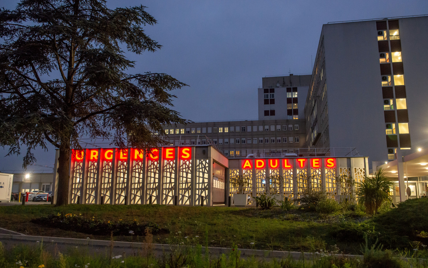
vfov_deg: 41.8
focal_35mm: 30
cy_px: 138
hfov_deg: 62.9
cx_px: 213
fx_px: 350
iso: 5000
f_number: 5
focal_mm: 29
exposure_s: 1/100
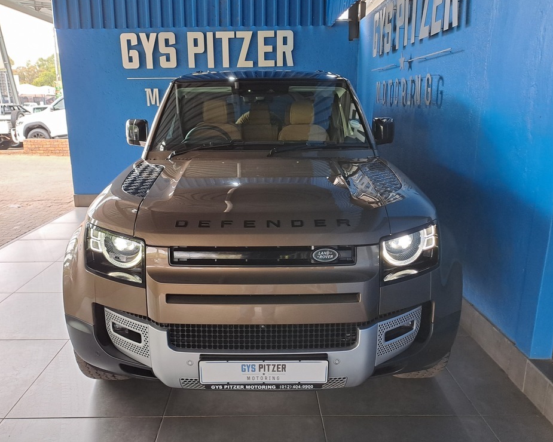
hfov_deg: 64.1
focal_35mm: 27
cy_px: 215
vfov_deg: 53.2
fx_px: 442
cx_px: 268
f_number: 1.8
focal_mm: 4.65
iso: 80
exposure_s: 1/50
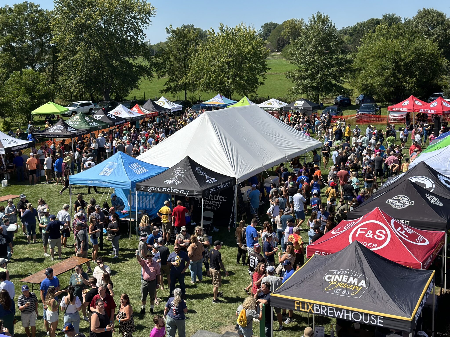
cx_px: 225
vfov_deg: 30.3
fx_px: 624
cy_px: 168
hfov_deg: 39.7
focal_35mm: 48
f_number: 1.78
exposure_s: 1/5000
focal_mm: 6.86
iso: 80
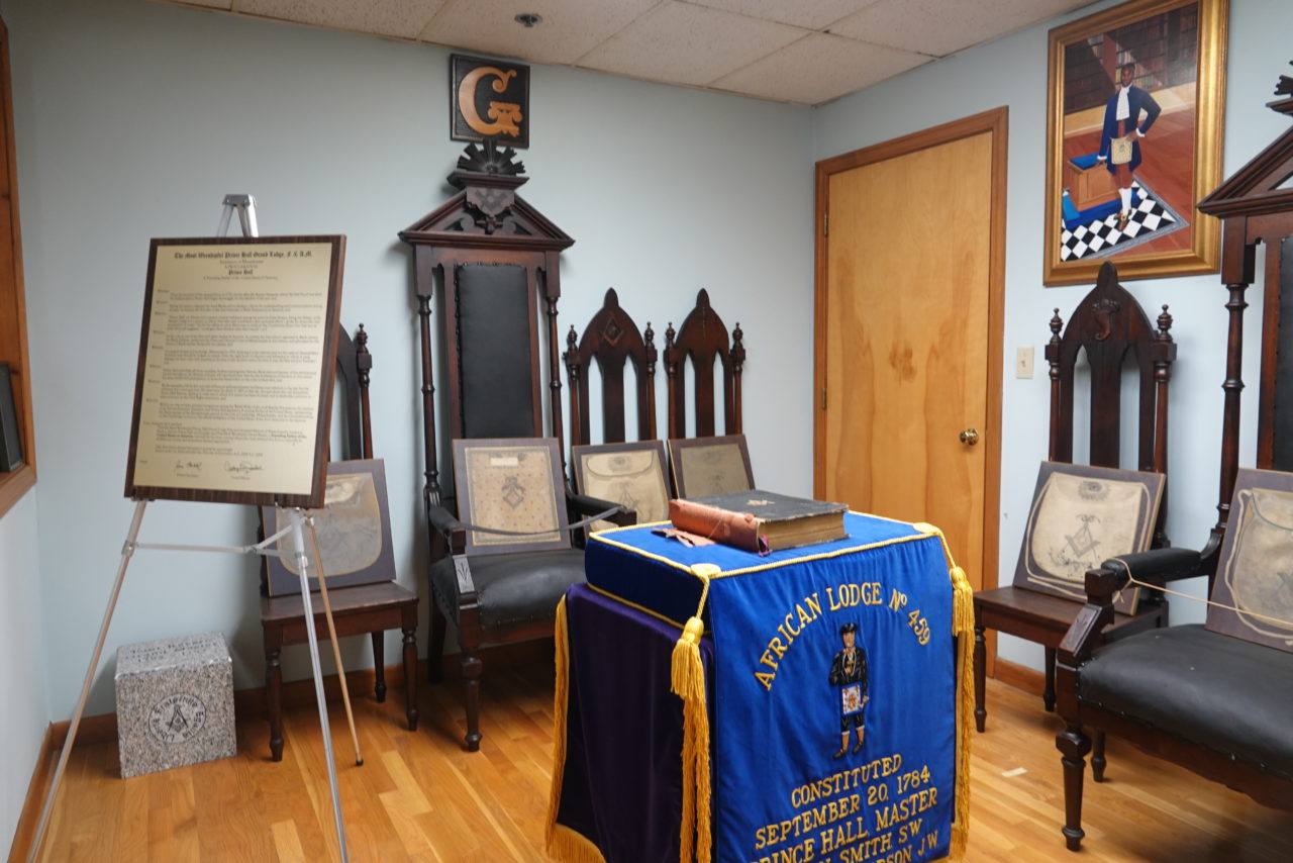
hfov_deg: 73.7
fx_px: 862
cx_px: 646
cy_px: 432
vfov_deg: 53.2
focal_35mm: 24
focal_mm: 8.8
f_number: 2.4
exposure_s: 1/30
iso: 320
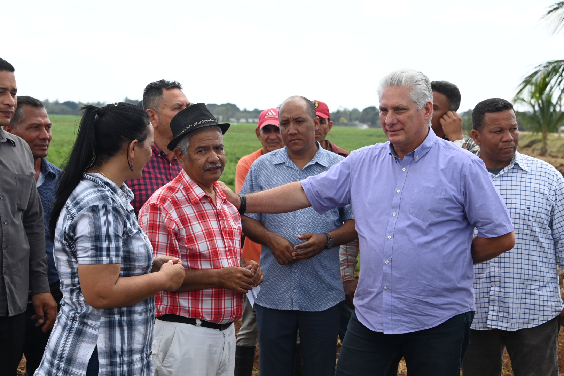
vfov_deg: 16.7
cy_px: 188
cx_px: 282
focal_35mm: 82
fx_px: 1285
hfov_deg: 24.8
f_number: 6.3
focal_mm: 82
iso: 800
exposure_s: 1/640
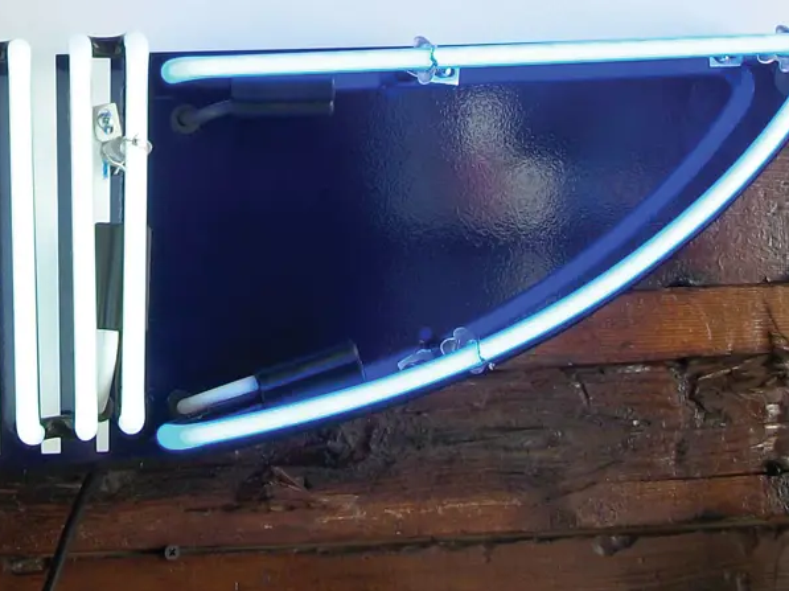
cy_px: -190
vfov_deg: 13.8
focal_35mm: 103
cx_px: 17
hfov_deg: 18.6
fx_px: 2346
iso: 80
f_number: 2.9
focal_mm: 5.7
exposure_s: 1/160
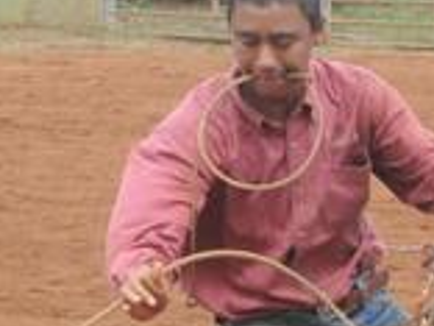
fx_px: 3197
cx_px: 351
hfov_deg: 7.8
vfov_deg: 5.7
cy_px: 546
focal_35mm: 255
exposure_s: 1/3200
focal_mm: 46
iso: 2000
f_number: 5.6
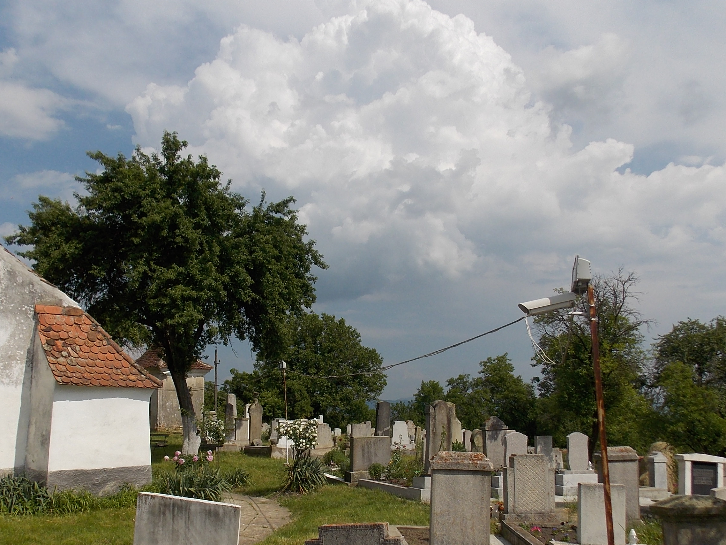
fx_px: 692
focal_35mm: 33
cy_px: 351
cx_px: 318
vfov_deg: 42.5
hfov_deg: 55.2
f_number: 9.9
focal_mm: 4
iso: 80
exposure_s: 1/250
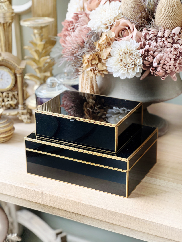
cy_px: 121
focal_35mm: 77
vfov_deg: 25.3
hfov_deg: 19.1
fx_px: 540
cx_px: 91
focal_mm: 9
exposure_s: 1/121
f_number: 2.8
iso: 125
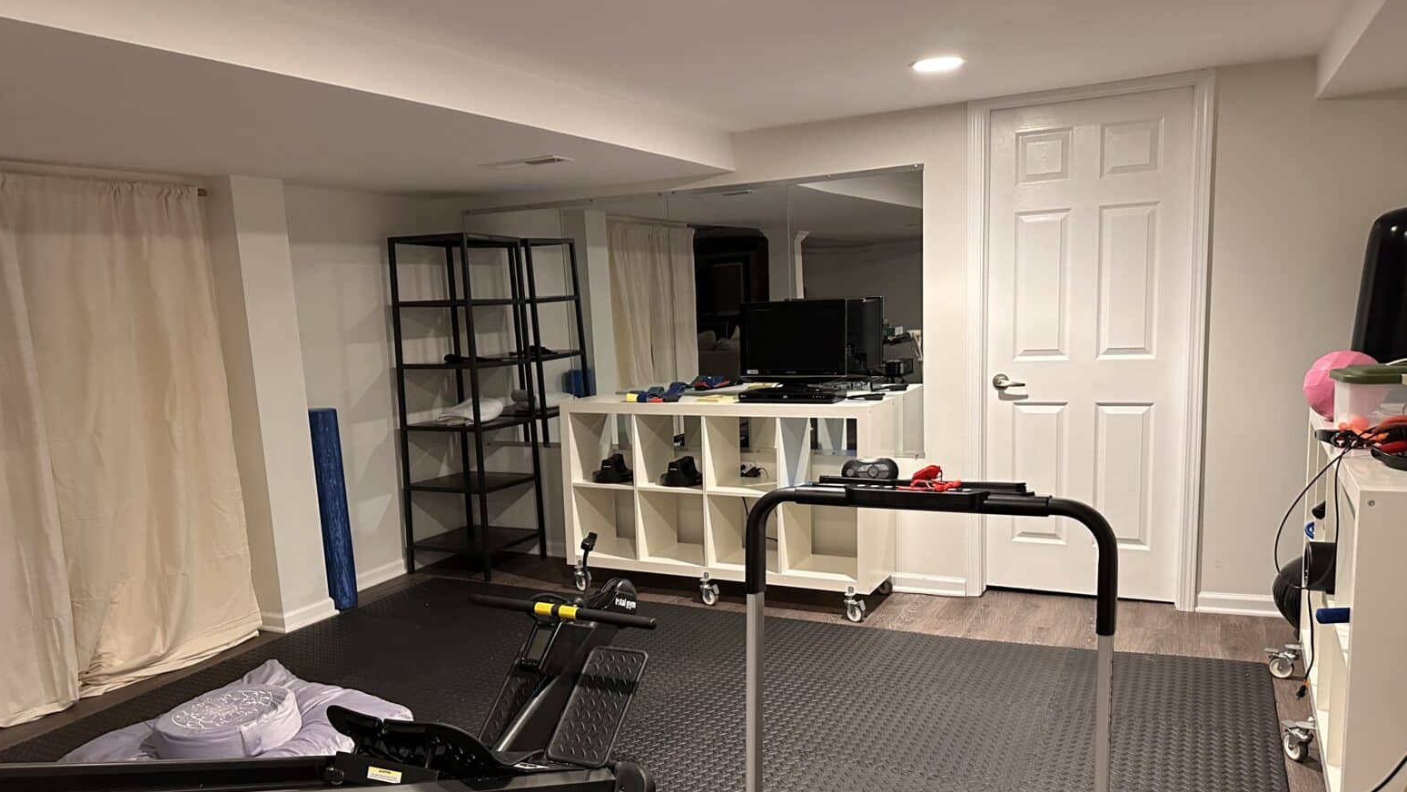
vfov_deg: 42.7
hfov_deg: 69.8
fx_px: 1008
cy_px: 478
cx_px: 692
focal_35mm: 27
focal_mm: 6.86
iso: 640
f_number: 1.78
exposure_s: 1/60
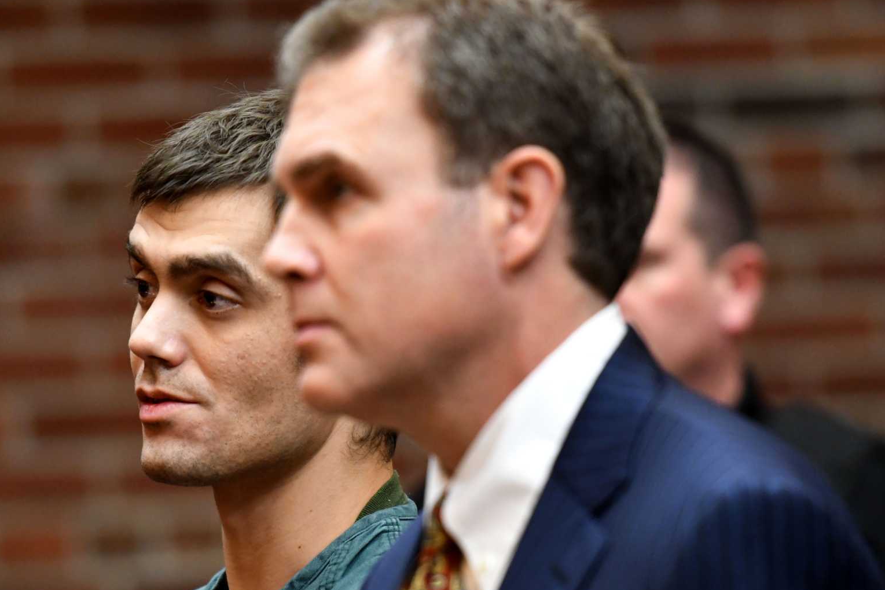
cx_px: 387
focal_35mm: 392
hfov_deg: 5.3
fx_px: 9627
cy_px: 391
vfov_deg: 3.5
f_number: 2.8
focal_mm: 195
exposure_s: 1/200
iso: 3200
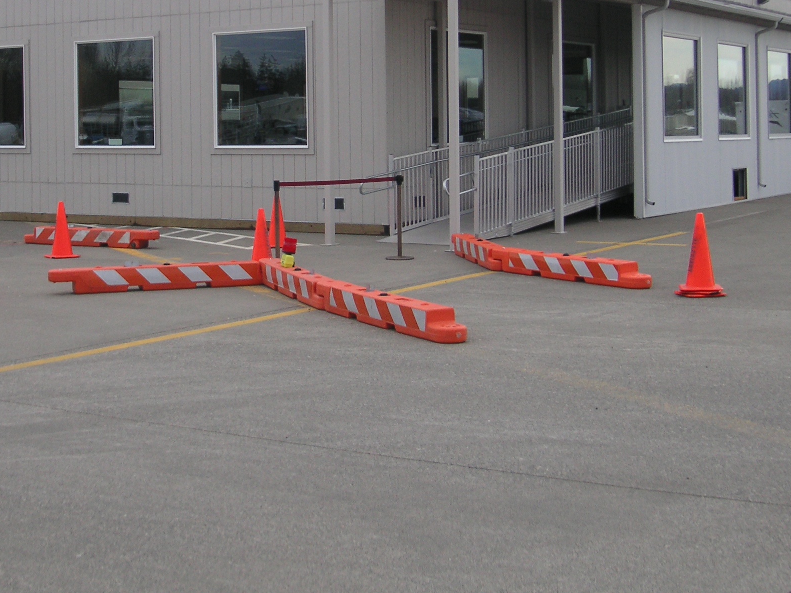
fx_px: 1371
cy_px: 151
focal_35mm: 60
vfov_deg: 24.2
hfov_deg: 32.0
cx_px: 275
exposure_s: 1/350
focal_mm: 6.1
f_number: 2.8
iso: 50
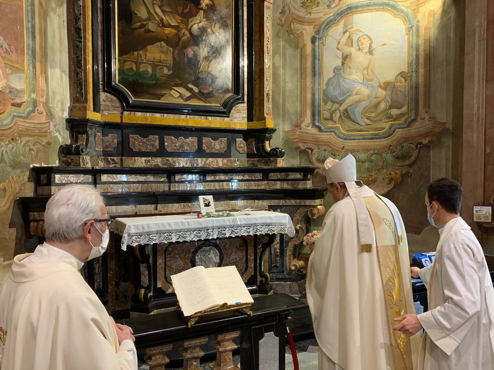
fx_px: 428
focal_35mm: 30
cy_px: 192
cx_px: 242
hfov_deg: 60.0
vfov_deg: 46.8
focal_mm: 4.25
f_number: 1.8
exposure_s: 1/33
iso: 400
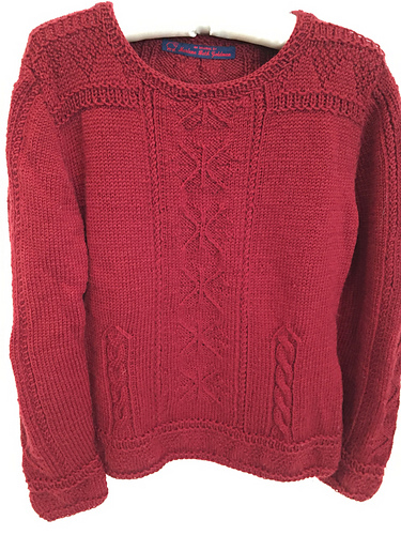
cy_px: 268
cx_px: 200
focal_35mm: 29
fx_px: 448
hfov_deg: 48.2
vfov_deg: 61.7
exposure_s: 1/15
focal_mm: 4.15
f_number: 2.2
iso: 500
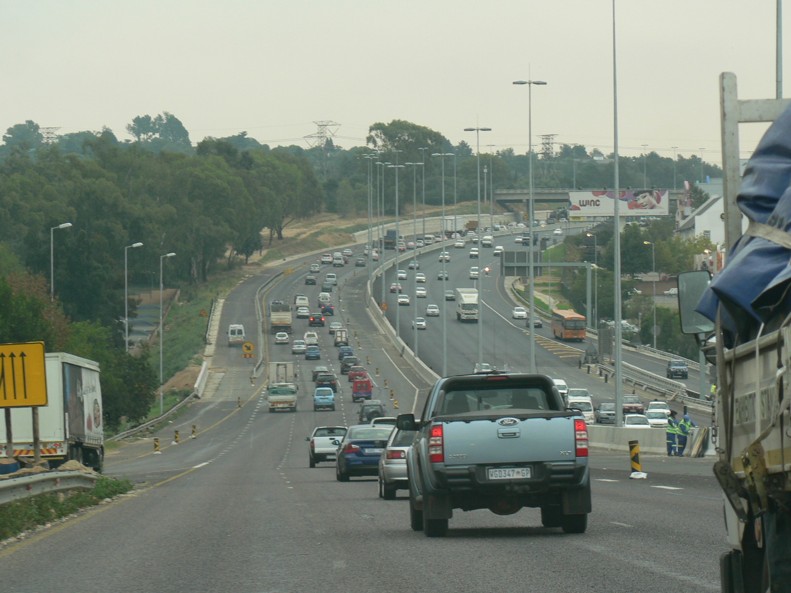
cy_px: 296
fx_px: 4159
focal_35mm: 182
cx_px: 396
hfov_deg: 10.9
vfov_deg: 8.2
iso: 80
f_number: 4
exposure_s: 1/200
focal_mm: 30.4
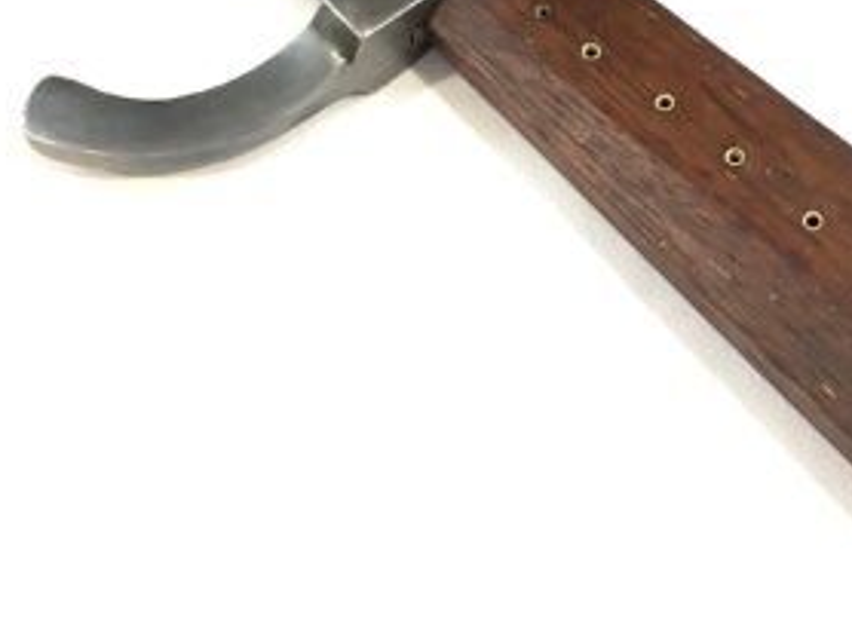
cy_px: 110
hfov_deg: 28.3
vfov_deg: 21.6
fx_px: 1648
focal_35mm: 67
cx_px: 705
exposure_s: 1/60
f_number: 2.4
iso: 200
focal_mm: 3.3
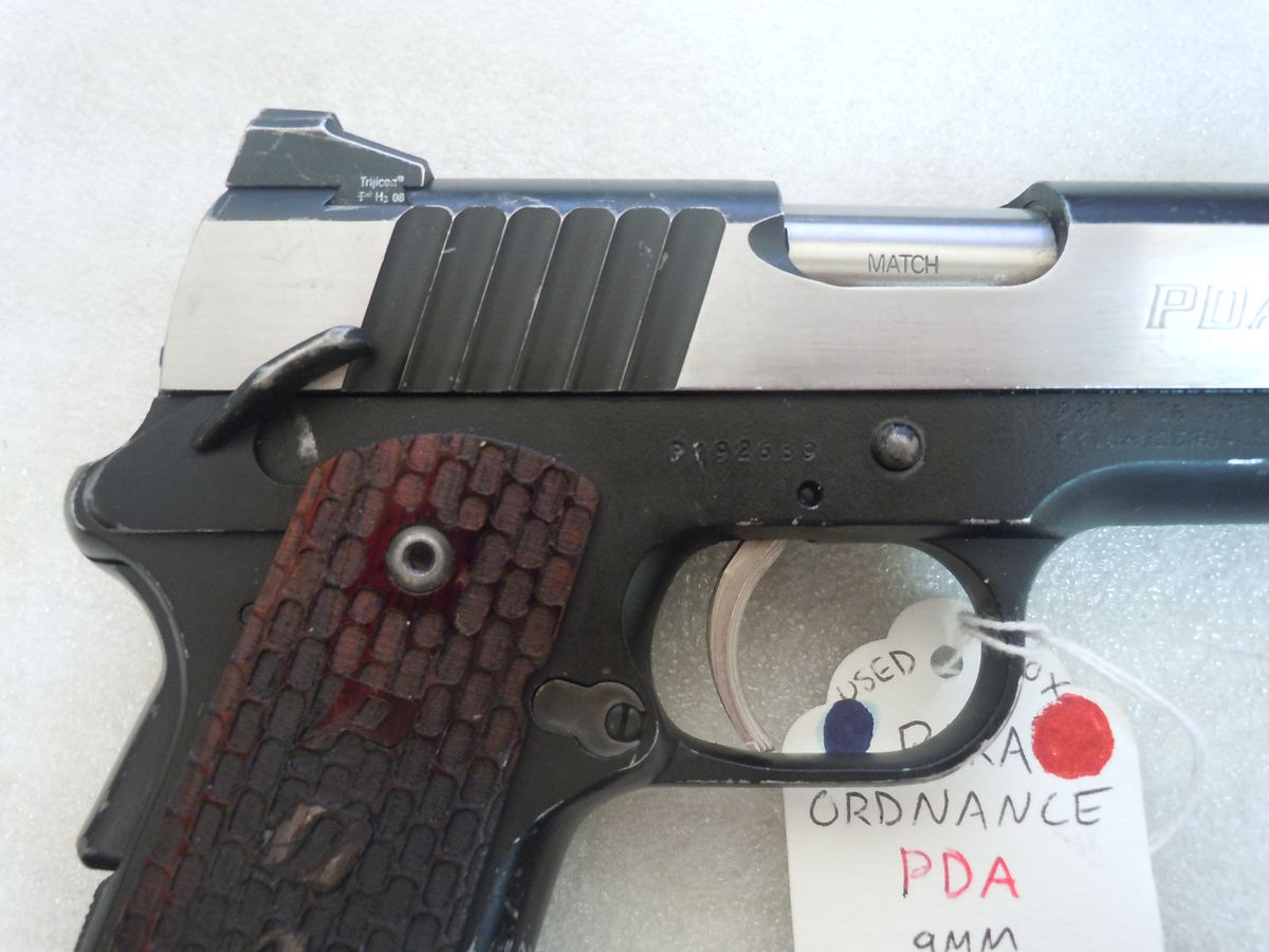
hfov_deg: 63.4
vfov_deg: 49.7
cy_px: 476
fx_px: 1026
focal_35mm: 28
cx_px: 634
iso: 400
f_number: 3.7
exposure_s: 1/8
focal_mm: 5
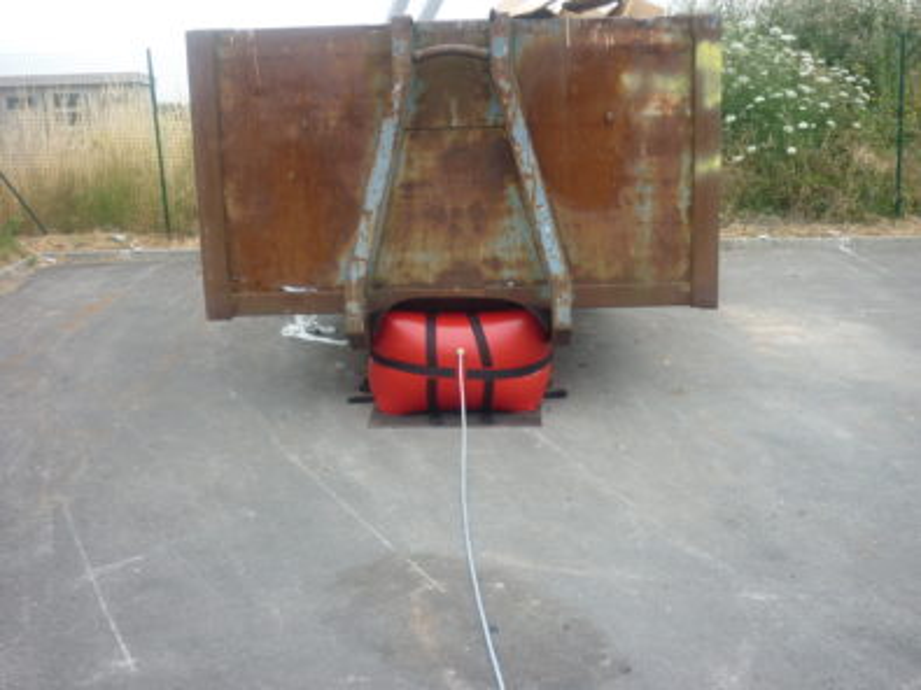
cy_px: 345
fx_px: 1037
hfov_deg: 47.9
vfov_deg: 36.8
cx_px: 460
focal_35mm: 39
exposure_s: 1/200
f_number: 3
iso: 80
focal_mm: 6.4
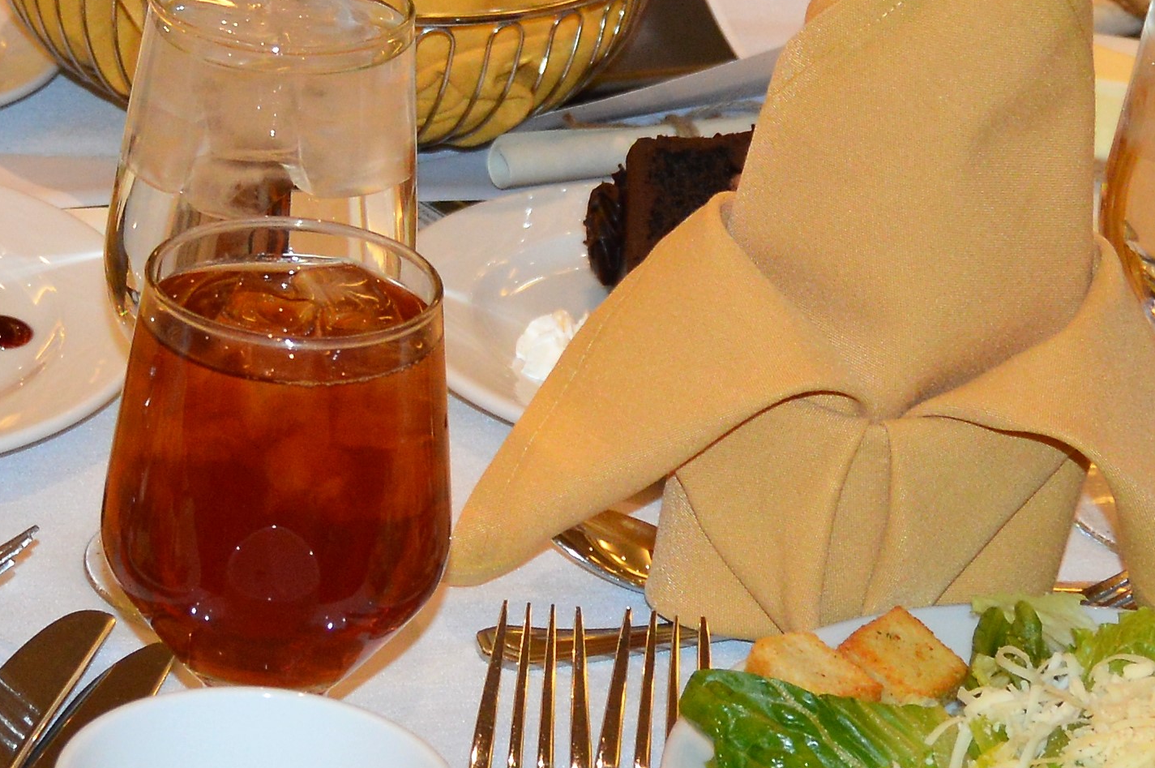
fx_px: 4872
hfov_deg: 13.4
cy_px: 1
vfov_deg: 9.0
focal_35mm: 152
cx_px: 199
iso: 560
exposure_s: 1/60
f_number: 3.8
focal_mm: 24
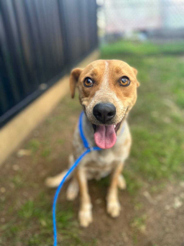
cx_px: 92
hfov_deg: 56.8
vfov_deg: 71.6
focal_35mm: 24
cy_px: 123
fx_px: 170
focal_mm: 6.86
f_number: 1.78
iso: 160
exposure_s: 1/121
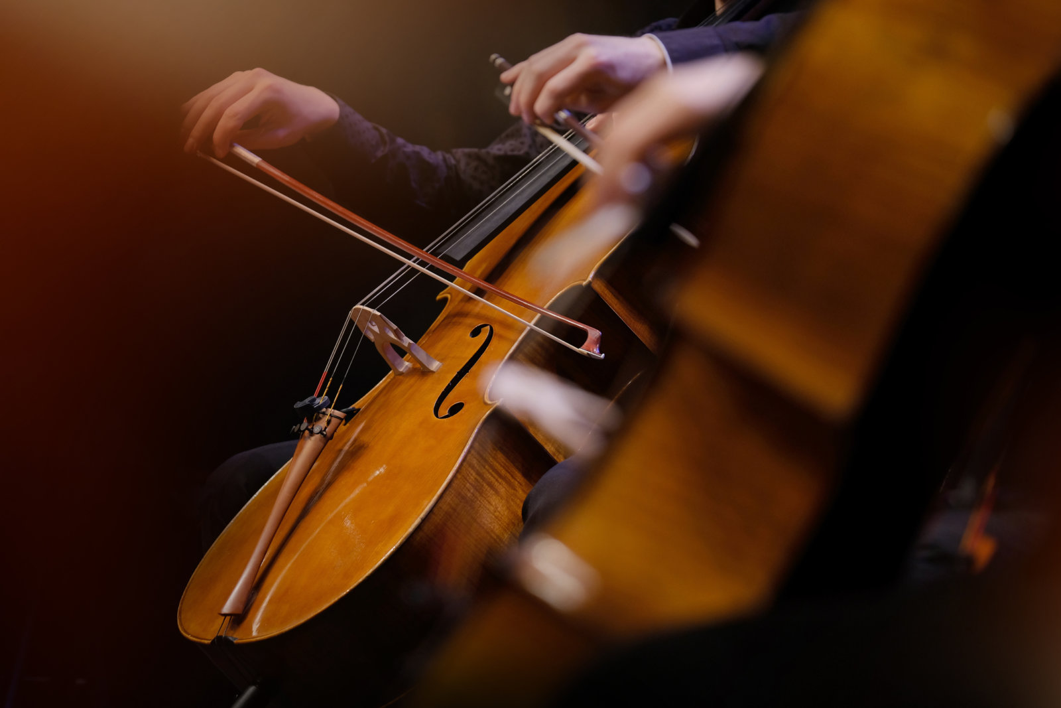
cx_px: 530
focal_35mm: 210
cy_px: 354
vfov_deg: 6.5
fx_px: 6189
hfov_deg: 9.8
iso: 640
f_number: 3.2
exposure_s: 1/125
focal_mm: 140
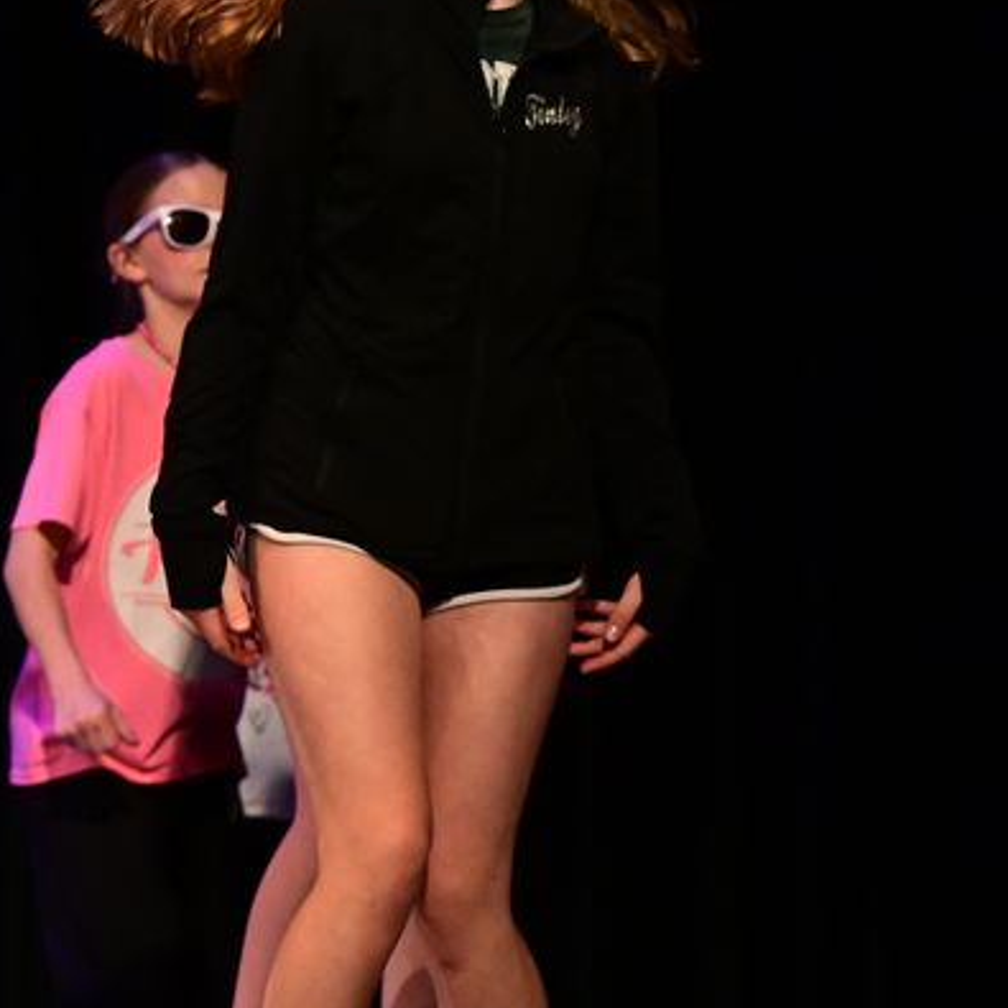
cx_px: 138
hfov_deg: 4.9
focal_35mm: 355
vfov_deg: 4.9
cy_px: 265
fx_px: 11695
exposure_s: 1/800
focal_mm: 110
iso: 2500
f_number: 4
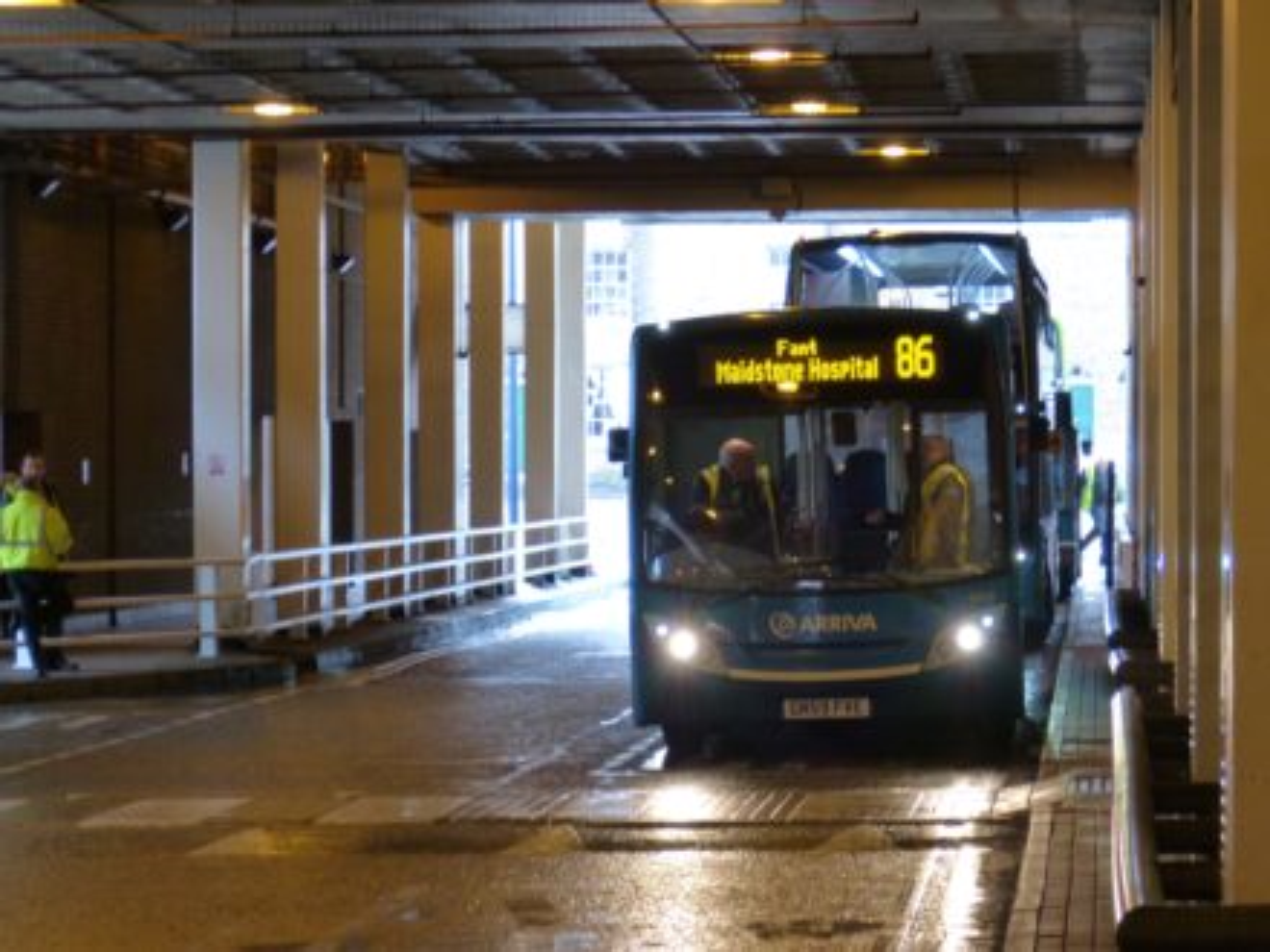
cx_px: 635
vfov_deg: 10.3
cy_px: 476
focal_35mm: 144
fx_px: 5283
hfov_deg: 13.7
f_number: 3.6
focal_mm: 25.9
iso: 400
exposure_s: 1/30
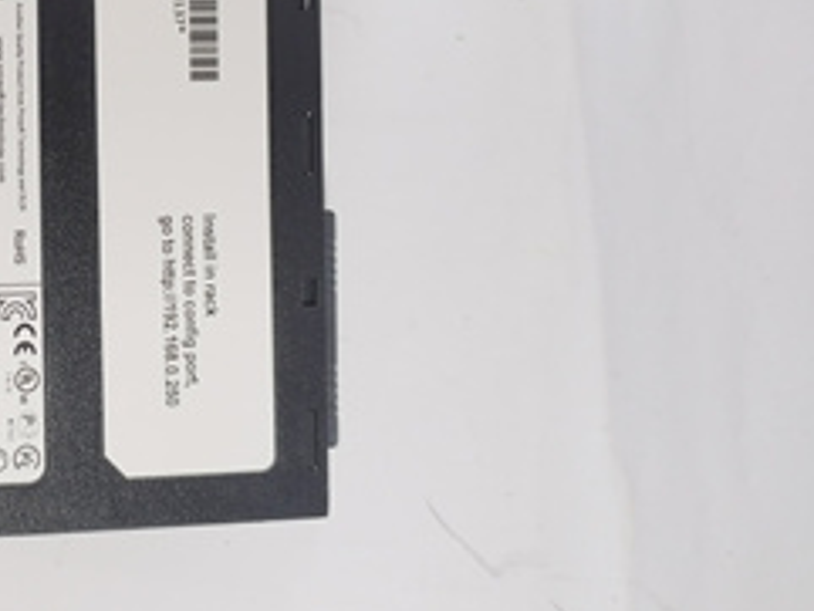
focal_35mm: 54
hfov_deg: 32.9
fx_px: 1270
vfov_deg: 26.7
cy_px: 157
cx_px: 20
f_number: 1.8
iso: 270
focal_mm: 4.75
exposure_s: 1/33.3
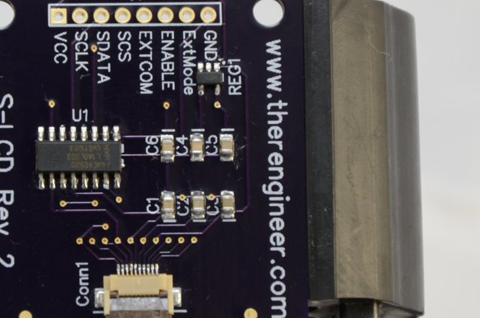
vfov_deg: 5.5
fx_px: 3311
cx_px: 123
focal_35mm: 249
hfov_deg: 8.3
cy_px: 168
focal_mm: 105
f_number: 8
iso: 400
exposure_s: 1/50
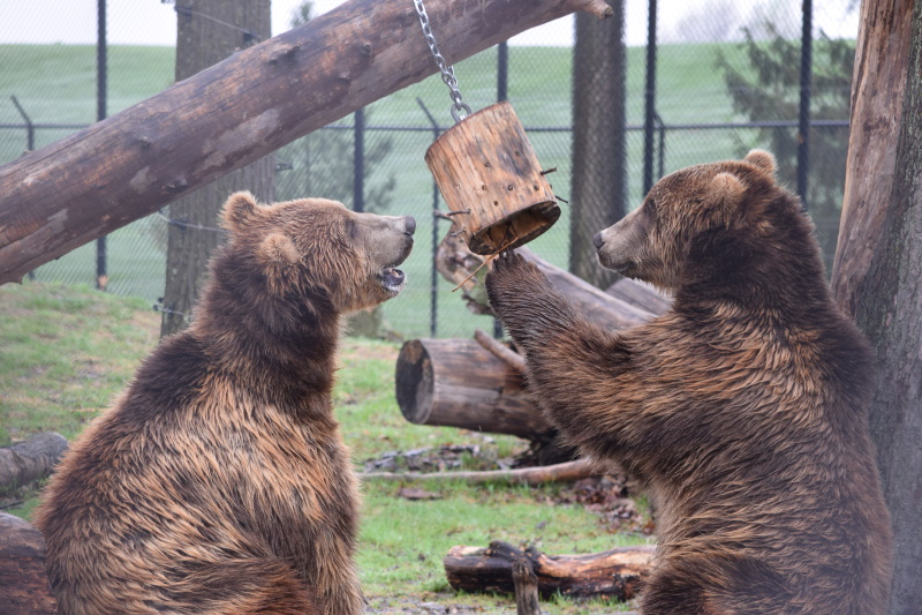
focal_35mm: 188
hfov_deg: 11.0
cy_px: 308
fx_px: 4801
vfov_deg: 7.3
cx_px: 461
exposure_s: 1/125
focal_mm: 125
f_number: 5.6
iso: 400
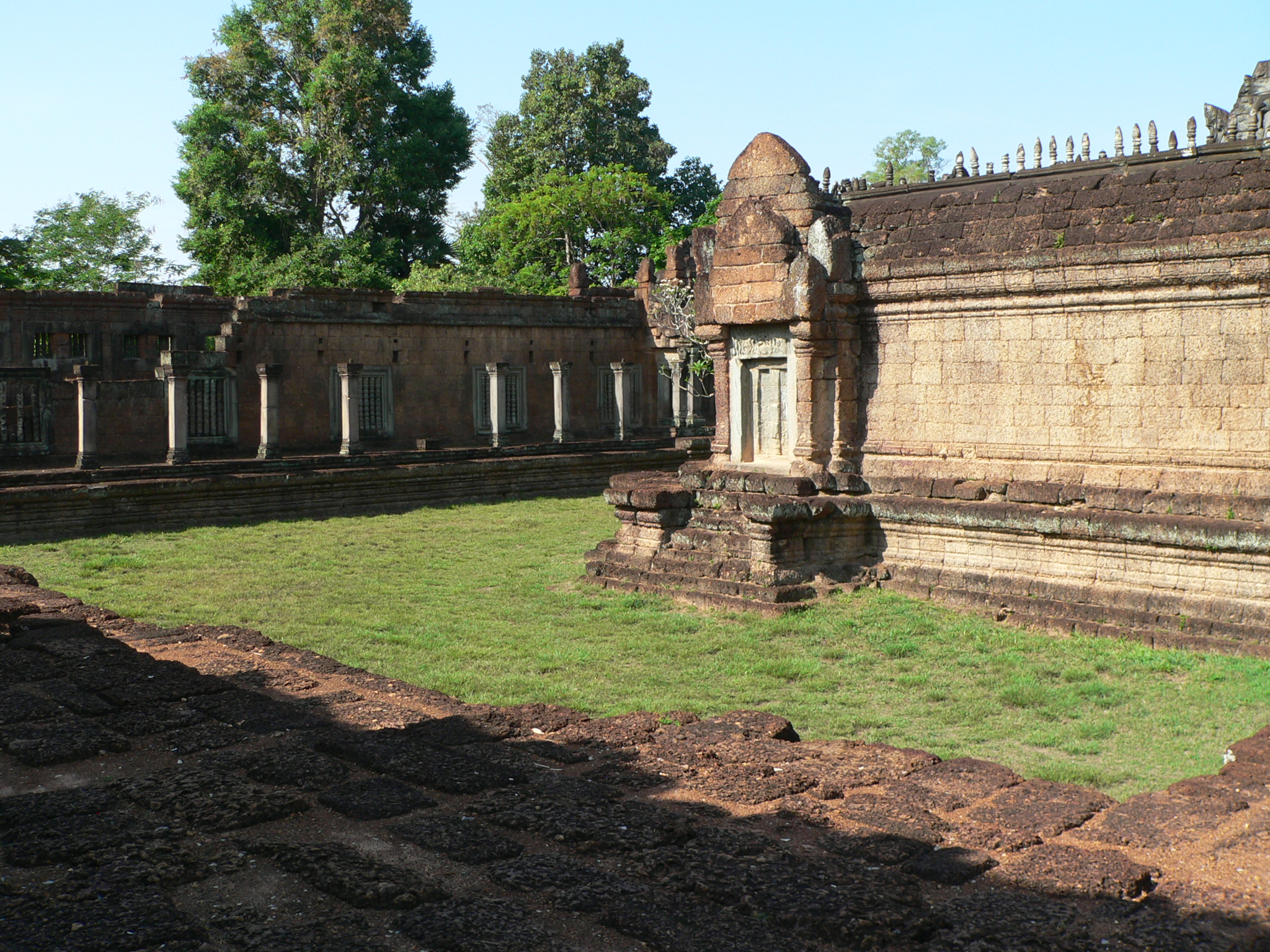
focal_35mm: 36
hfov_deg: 51.4
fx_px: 1321
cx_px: 635
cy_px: 476
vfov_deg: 39.7
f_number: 4
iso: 80
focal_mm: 6
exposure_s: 1/320
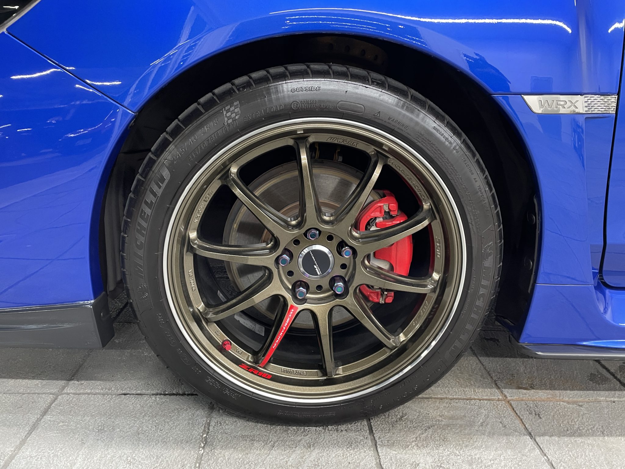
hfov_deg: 67.3
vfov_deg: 53.1
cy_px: 234
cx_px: 312
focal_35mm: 26
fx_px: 469
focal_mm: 4.2
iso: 400
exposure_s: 1/60
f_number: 1.6
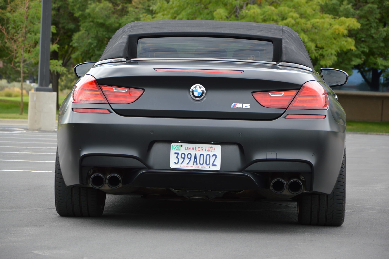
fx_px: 1700
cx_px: 194
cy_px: 130
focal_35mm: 158
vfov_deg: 8.7
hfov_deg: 13.1
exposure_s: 1/125
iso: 100
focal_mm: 105
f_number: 5.6
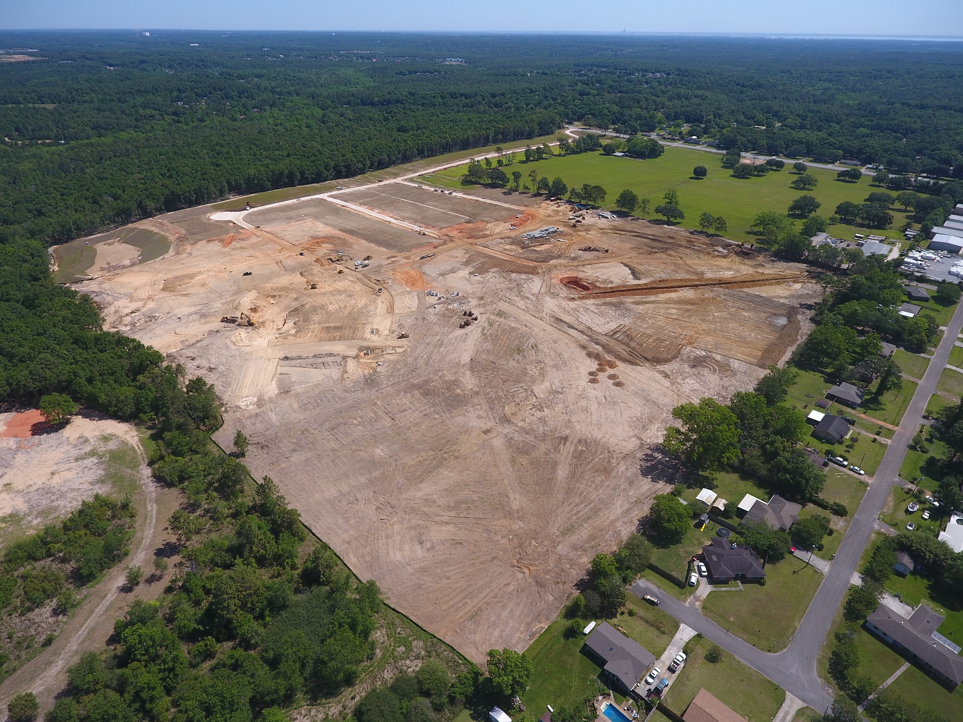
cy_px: 361
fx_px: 556
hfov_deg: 81.7
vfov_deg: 66.0
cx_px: 482
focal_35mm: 20
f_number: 2.8
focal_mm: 3.61
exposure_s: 1/940
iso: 100
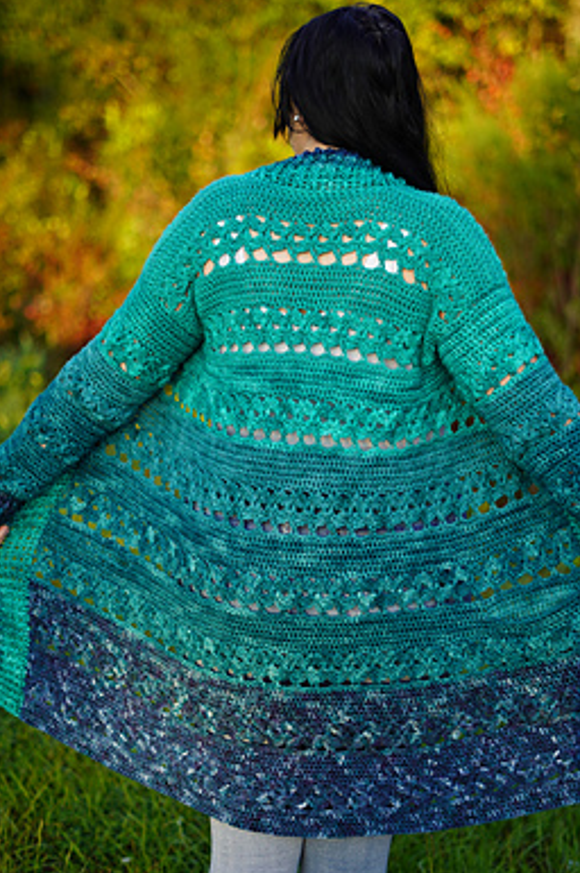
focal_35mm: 65
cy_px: 408
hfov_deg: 20.9
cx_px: 307
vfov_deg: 31.0
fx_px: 1574
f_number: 1.8
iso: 100
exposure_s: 1/640
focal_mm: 50
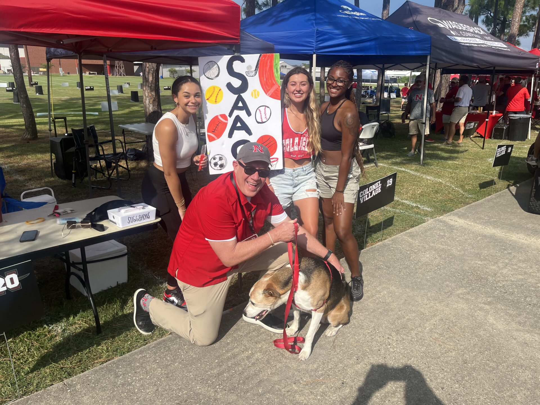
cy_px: 202
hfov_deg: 67.3
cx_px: 270
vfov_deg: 53.1
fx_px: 406
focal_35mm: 26
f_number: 1.6
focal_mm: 5.1
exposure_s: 1/3876
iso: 50
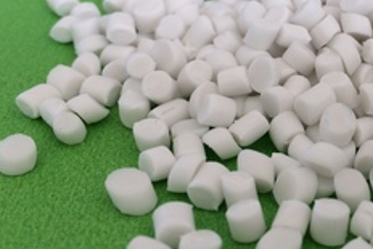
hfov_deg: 29.1
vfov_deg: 20.7
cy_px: 54
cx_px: 365
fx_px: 674
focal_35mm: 65
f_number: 2.2
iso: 50
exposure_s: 1/100
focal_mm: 4.15
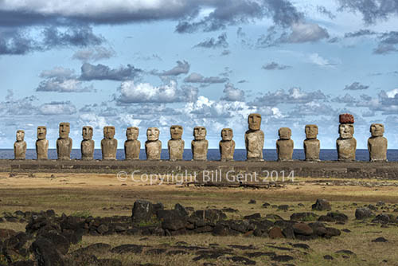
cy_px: 133
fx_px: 1383
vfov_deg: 11.0
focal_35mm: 125
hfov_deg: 16.4
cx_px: 199
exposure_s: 1/640
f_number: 11
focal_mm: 125
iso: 400
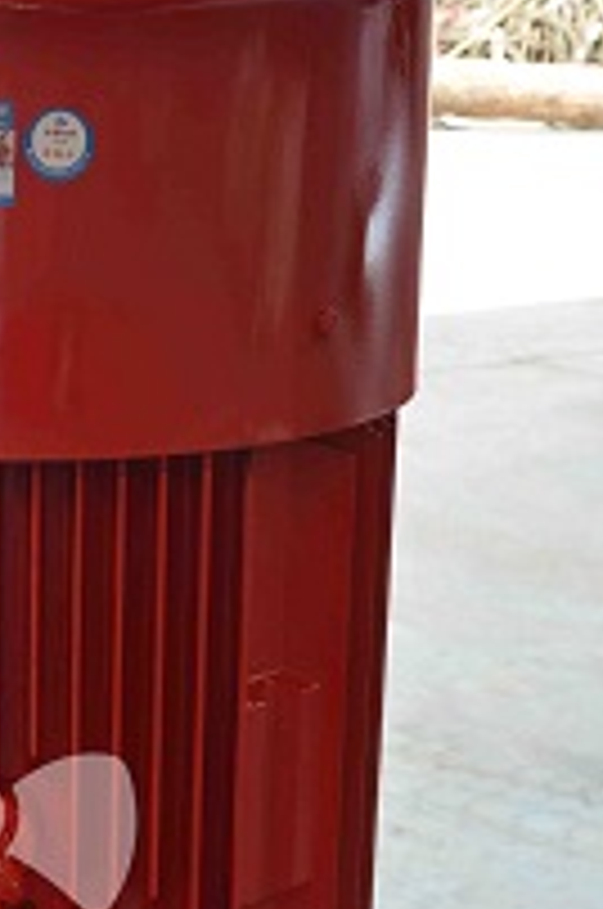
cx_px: -25
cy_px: 938
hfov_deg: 11.5
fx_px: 2950
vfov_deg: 17.1
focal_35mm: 117
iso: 320
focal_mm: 32
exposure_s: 1/125
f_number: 5.6
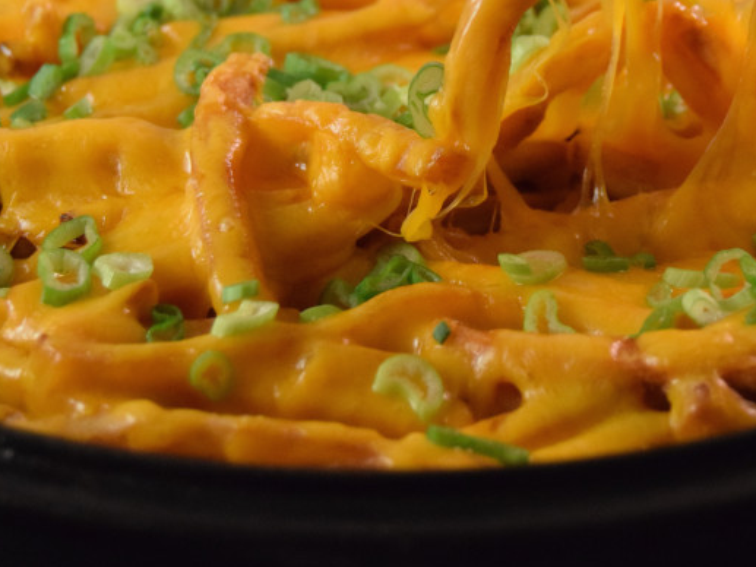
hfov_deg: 16.4
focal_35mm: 120
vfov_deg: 12.3
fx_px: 2621
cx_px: 459
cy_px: 125
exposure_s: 1/60
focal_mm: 42
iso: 3600
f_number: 5
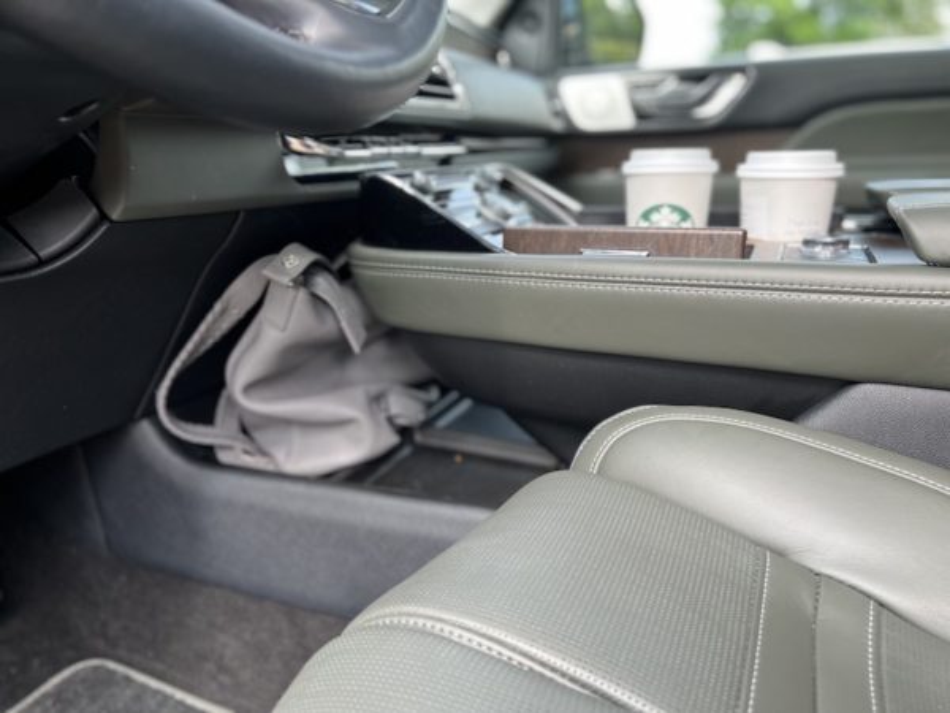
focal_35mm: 26
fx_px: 714
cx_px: 475
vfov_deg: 53.1
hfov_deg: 67.3
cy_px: 356
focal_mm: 5.7
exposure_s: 1/158
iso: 40
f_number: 1.5
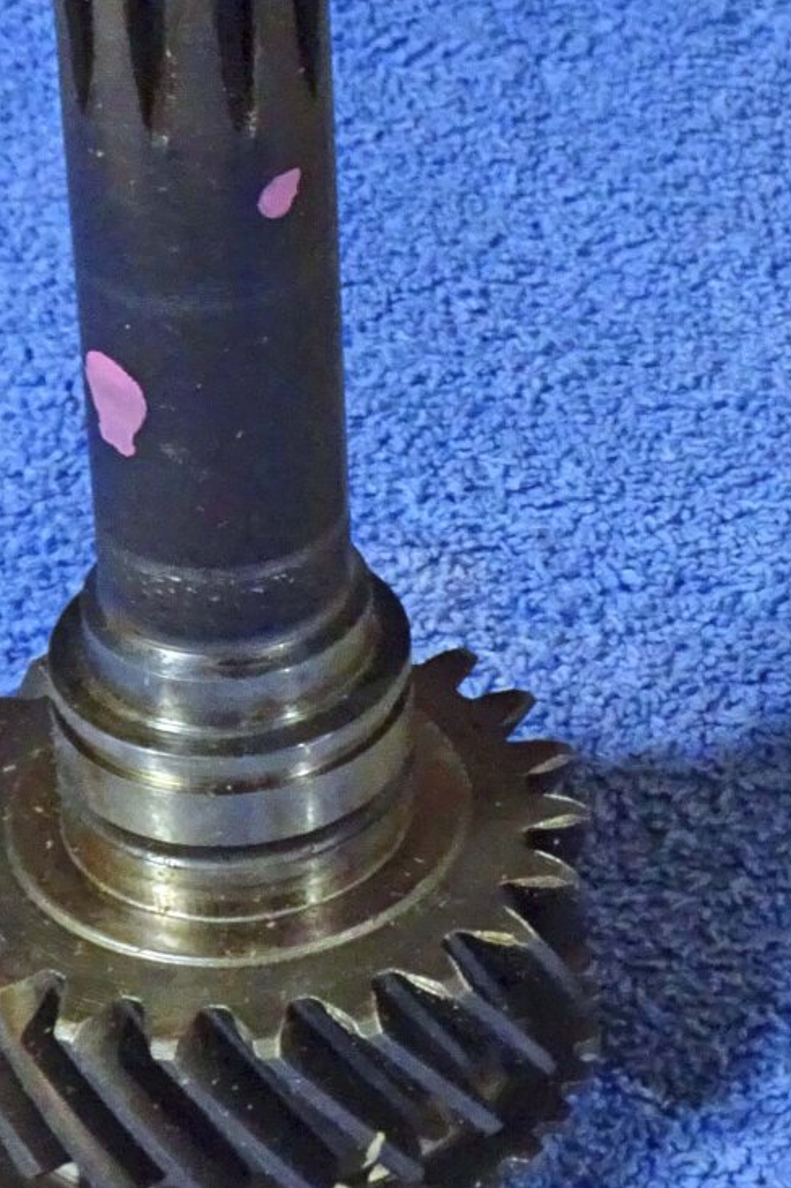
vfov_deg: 16.2
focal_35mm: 125
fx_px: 4123
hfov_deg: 10.9
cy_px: 126
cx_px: 671
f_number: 4.5
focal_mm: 7.3
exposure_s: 1/20
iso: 800
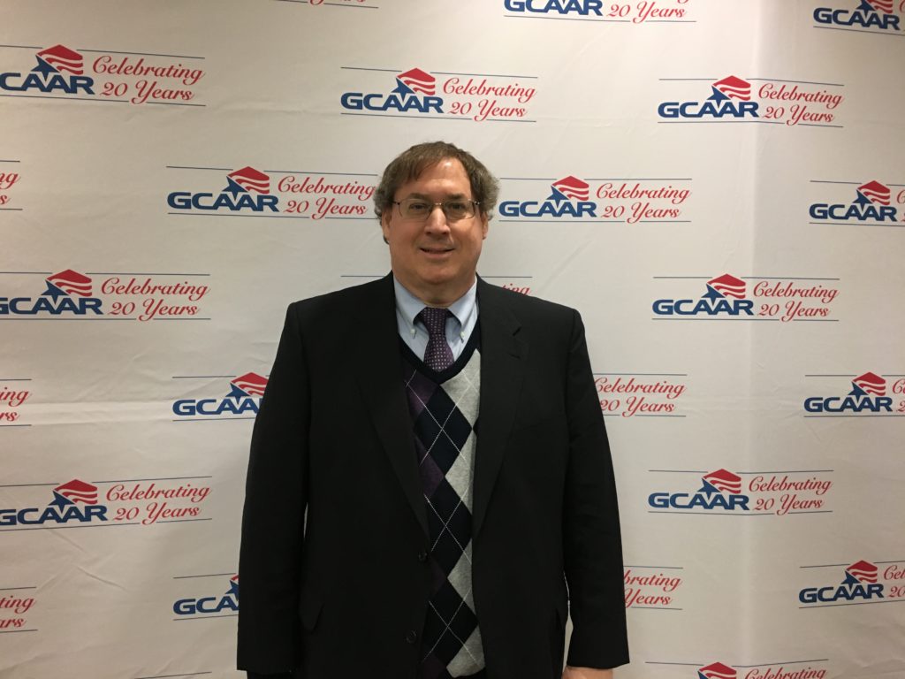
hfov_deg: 61.7
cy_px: 340
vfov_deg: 48.2
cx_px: 452
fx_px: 758
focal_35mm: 29
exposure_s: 1/30
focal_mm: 4.15
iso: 125
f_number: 2.2
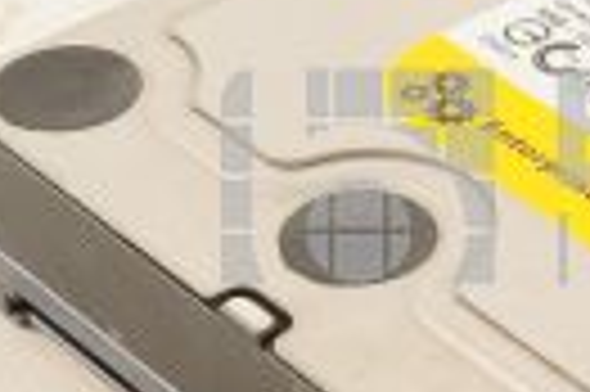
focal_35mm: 229
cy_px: 178
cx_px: 671
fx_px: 3748
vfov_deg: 6.0
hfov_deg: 8.9
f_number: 14
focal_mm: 50
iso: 1600
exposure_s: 1/200
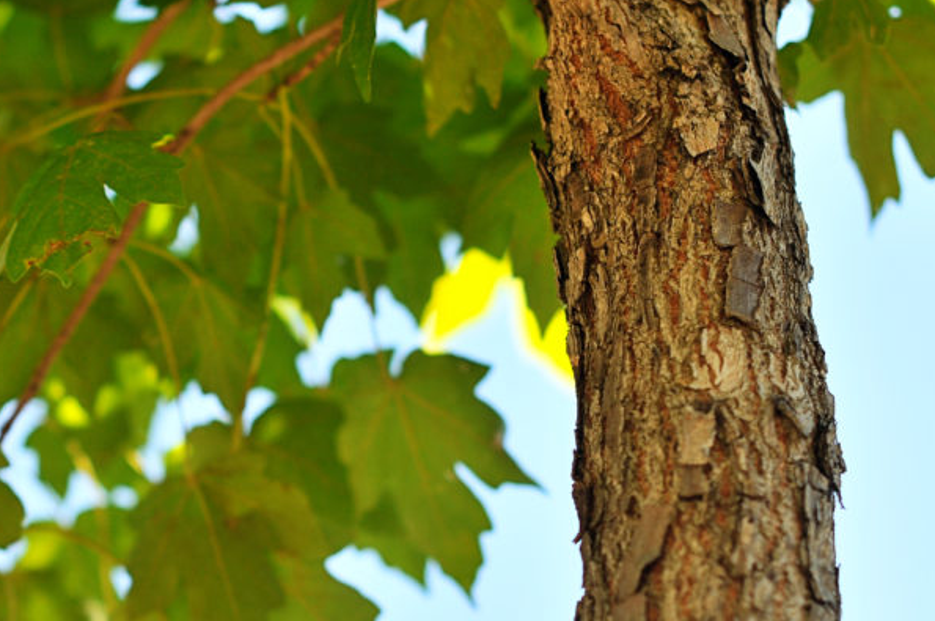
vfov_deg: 10.6
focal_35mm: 129
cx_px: 179
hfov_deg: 15.8
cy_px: 451
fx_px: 3346
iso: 100
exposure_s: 1/640
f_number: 3.2
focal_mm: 50
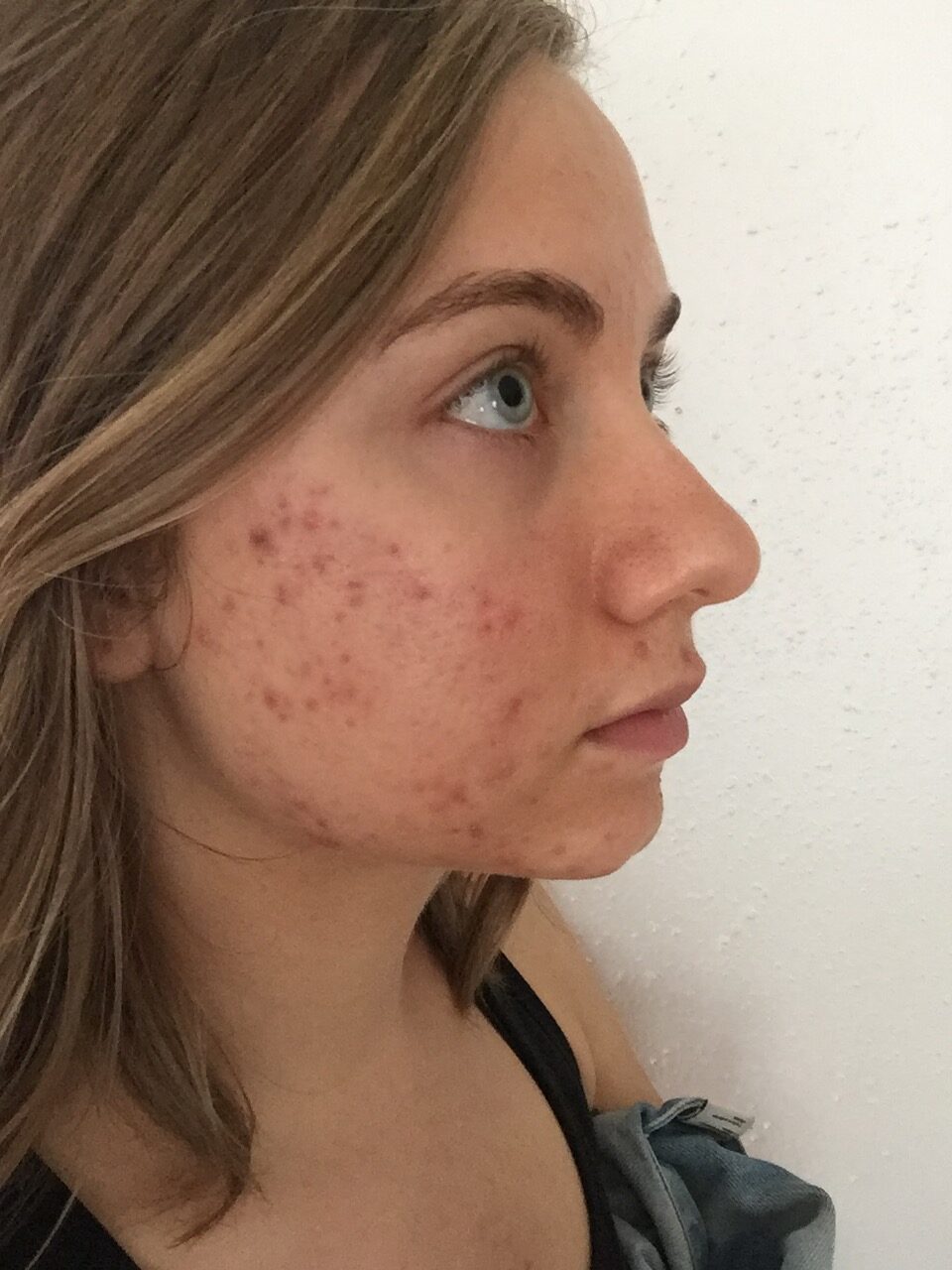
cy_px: 635
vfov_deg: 58.4
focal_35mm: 31
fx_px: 1137
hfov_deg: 45.4
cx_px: 476
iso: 250
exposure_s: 1/20
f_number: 2.2
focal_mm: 2.65
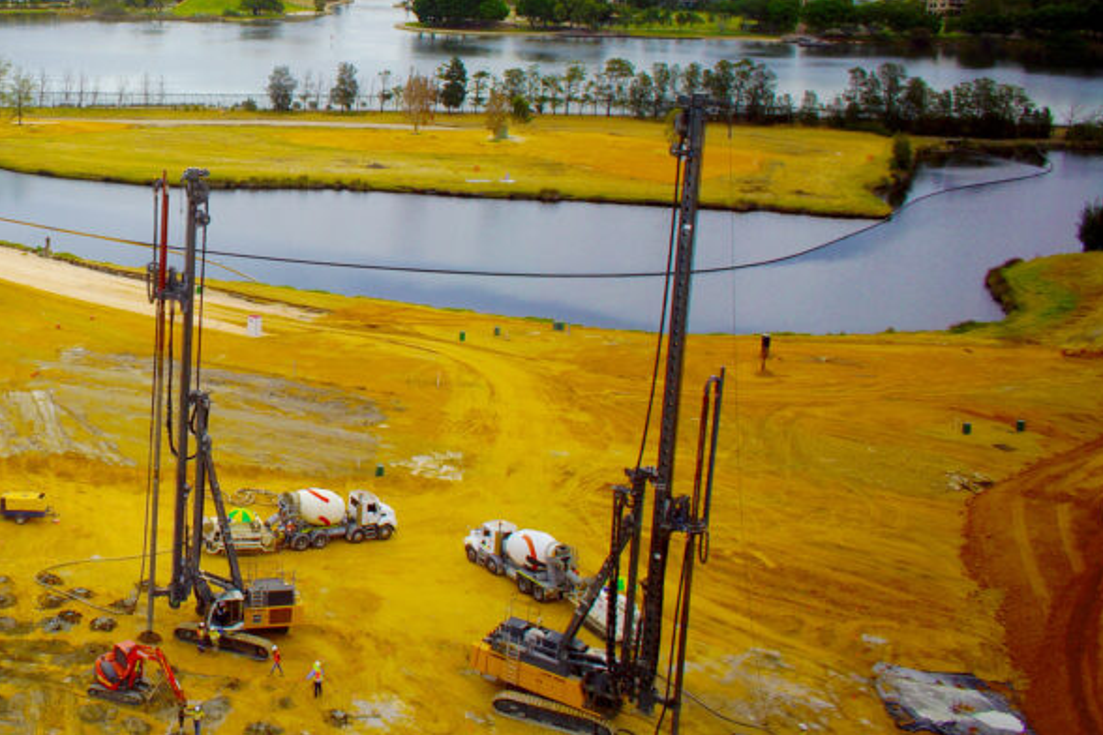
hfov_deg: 36.3
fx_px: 1501
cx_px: 0
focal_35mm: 49
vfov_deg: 27.1
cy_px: 165
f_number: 13
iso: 100
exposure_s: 1/200
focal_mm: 16
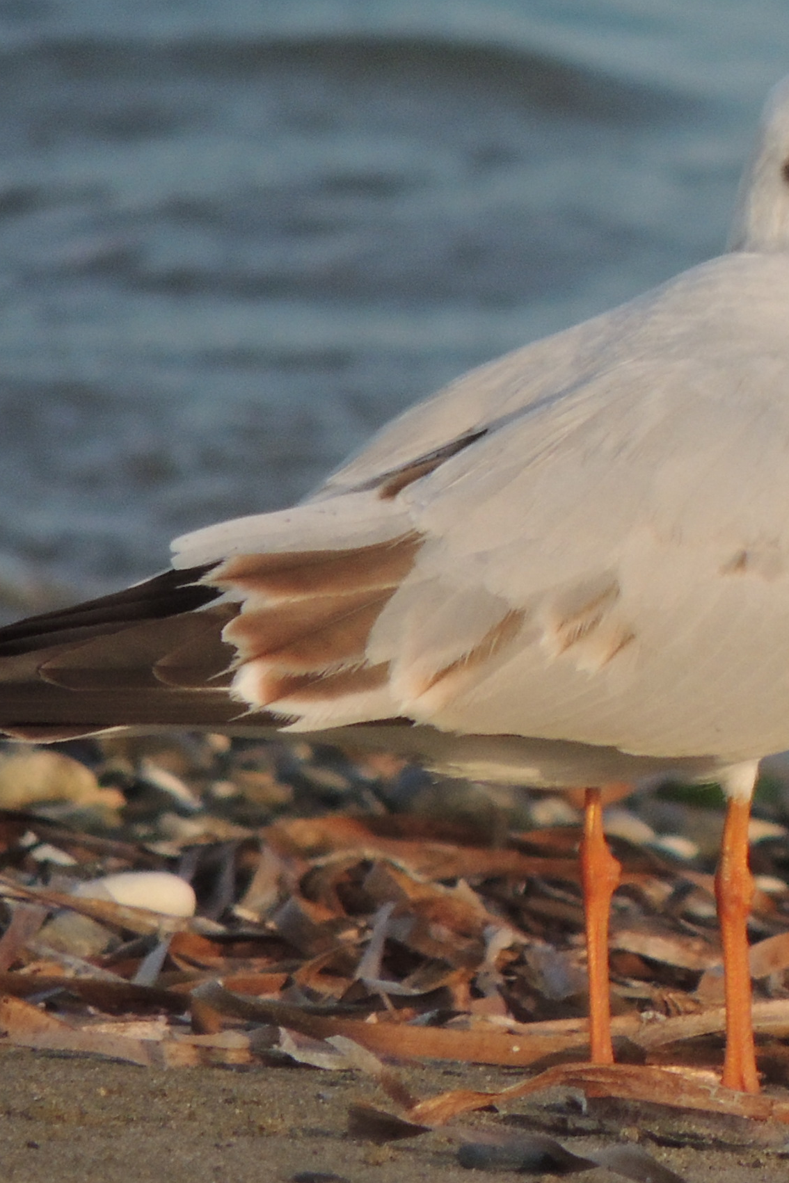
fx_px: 45660
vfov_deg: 1.5
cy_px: 591
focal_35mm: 1389
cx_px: 502
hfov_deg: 1.0
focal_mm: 180
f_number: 5.9
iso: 360
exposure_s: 1/1000
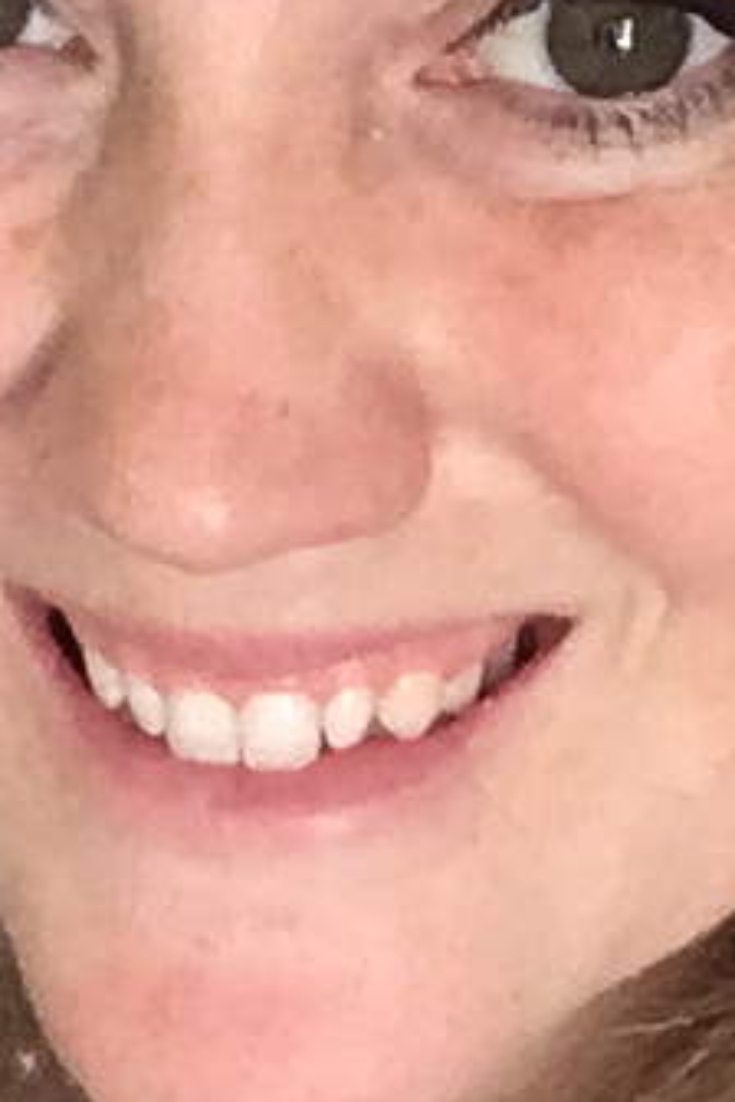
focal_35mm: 123
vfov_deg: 16.5
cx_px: 341
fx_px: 3767
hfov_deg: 11.1
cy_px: 171
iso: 400
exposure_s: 1/30
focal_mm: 2.15
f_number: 2.4
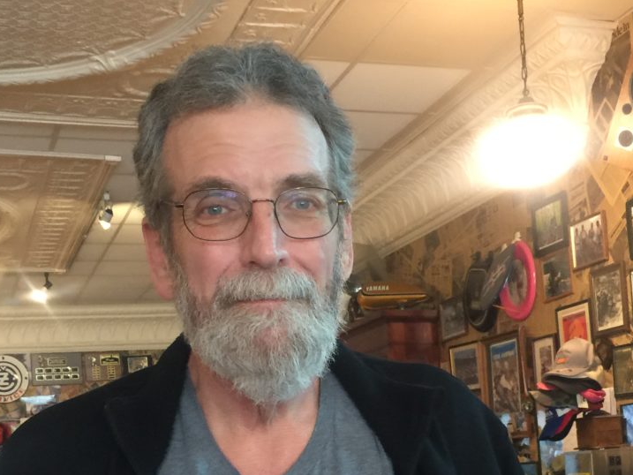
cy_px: 443
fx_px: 1024
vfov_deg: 25.2
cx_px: 319
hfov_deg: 34.3
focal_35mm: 56
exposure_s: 1/4
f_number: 2.2
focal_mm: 4.15
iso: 64
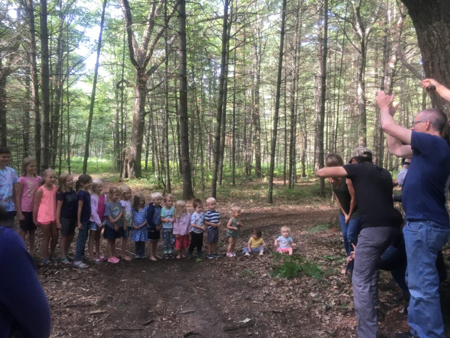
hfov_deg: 61.7
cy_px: 169
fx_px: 377
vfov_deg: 48.2
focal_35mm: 29
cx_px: 225
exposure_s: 1/30
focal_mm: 4.15
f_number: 2.2
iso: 32
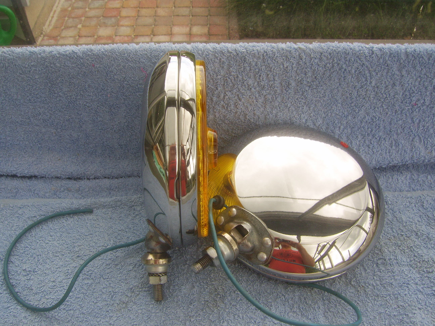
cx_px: 218
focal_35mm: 38
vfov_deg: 37.7
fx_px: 478
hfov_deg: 49.0
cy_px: 163
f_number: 5.7
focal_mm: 7.8
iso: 50
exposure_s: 1/80
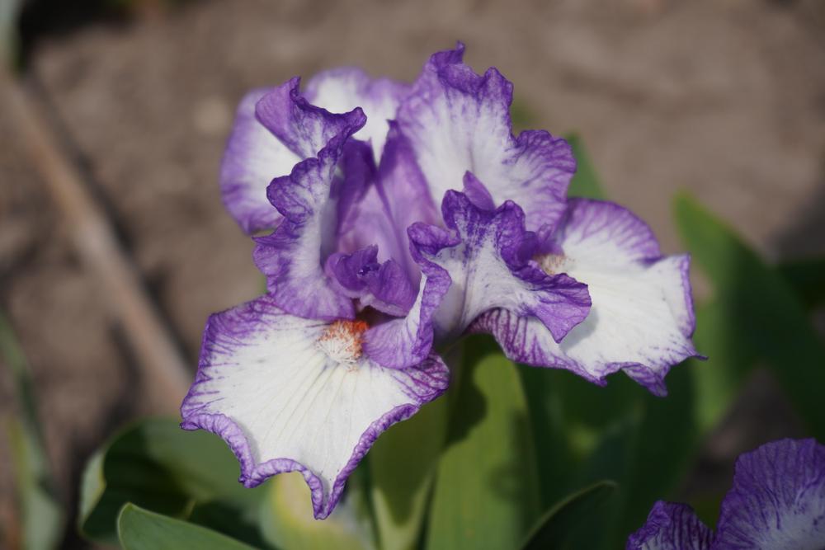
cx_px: 412
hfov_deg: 27.0
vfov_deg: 18.2
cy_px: 275
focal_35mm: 75
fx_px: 1719
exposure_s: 1/1000
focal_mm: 50
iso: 100
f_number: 5.6
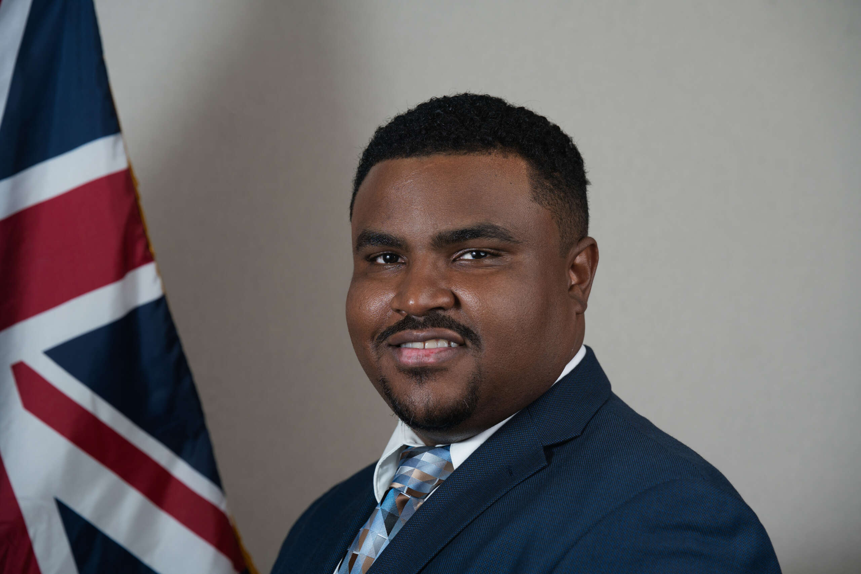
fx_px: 2511
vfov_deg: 13.0
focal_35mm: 105
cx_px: 430
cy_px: 287
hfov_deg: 19.5
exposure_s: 1/160
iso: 250
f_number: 5
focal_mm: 105
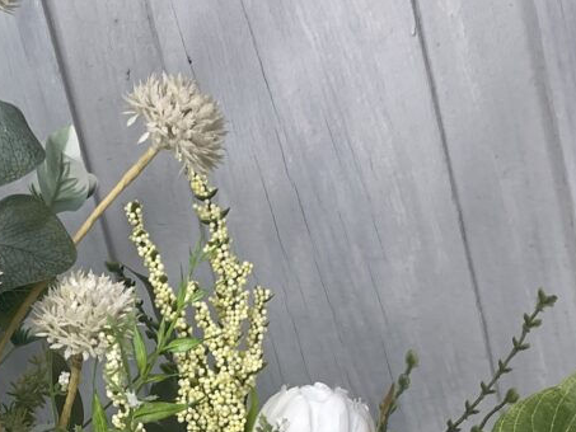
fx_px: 1764
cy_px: 628
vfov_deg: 13.3
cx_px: -76
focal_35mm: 106
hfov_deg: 17.8
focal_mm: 5.1
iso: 32
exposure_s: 1/120
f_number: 1.6
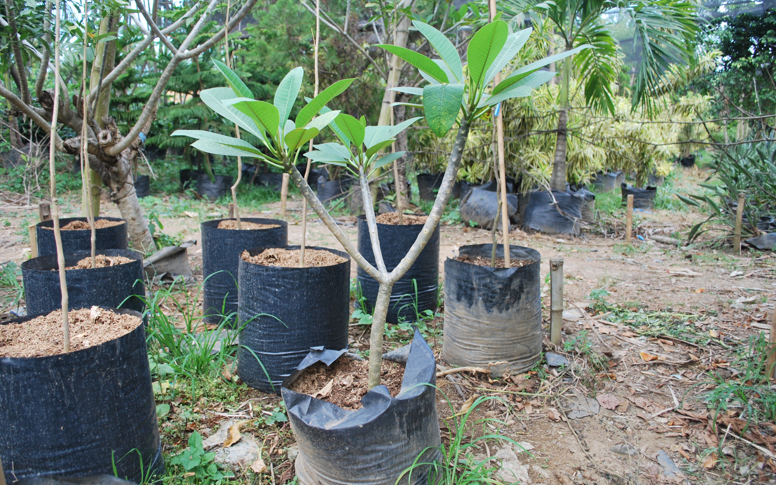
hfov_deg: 66.5
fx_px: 592
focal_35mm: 28
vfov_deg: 44.5
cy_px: 248
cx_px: 388
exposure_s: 1/60
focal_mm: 18
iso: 200
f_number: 4
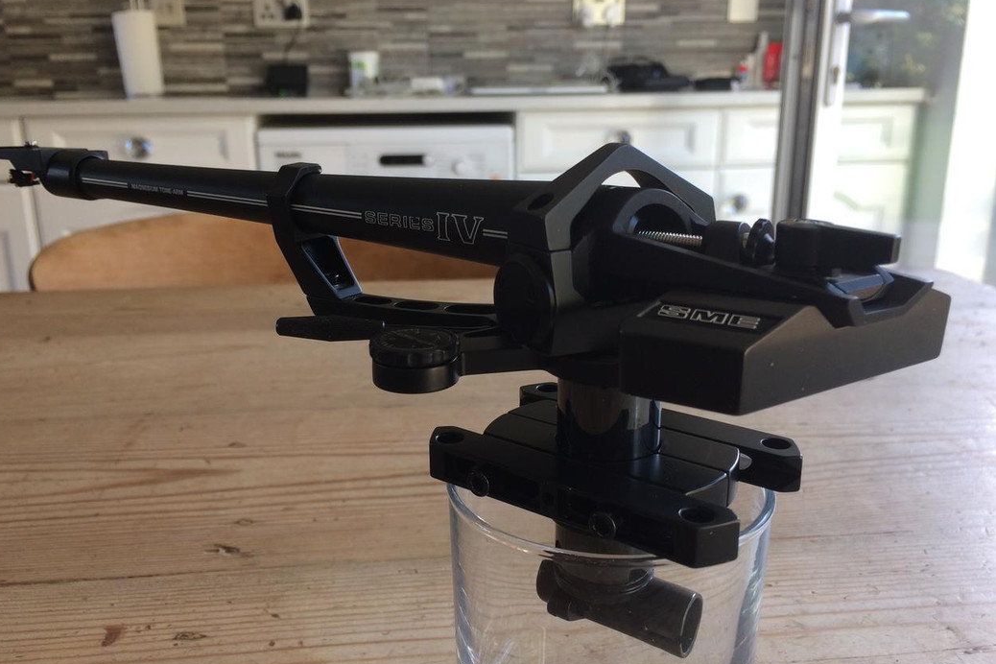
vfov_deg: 42.3
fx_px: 858
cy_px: 331
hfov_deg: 60.3
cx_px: 485
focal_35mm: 31
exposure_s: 1/50
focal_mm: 4.15
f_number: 2.2
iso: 40
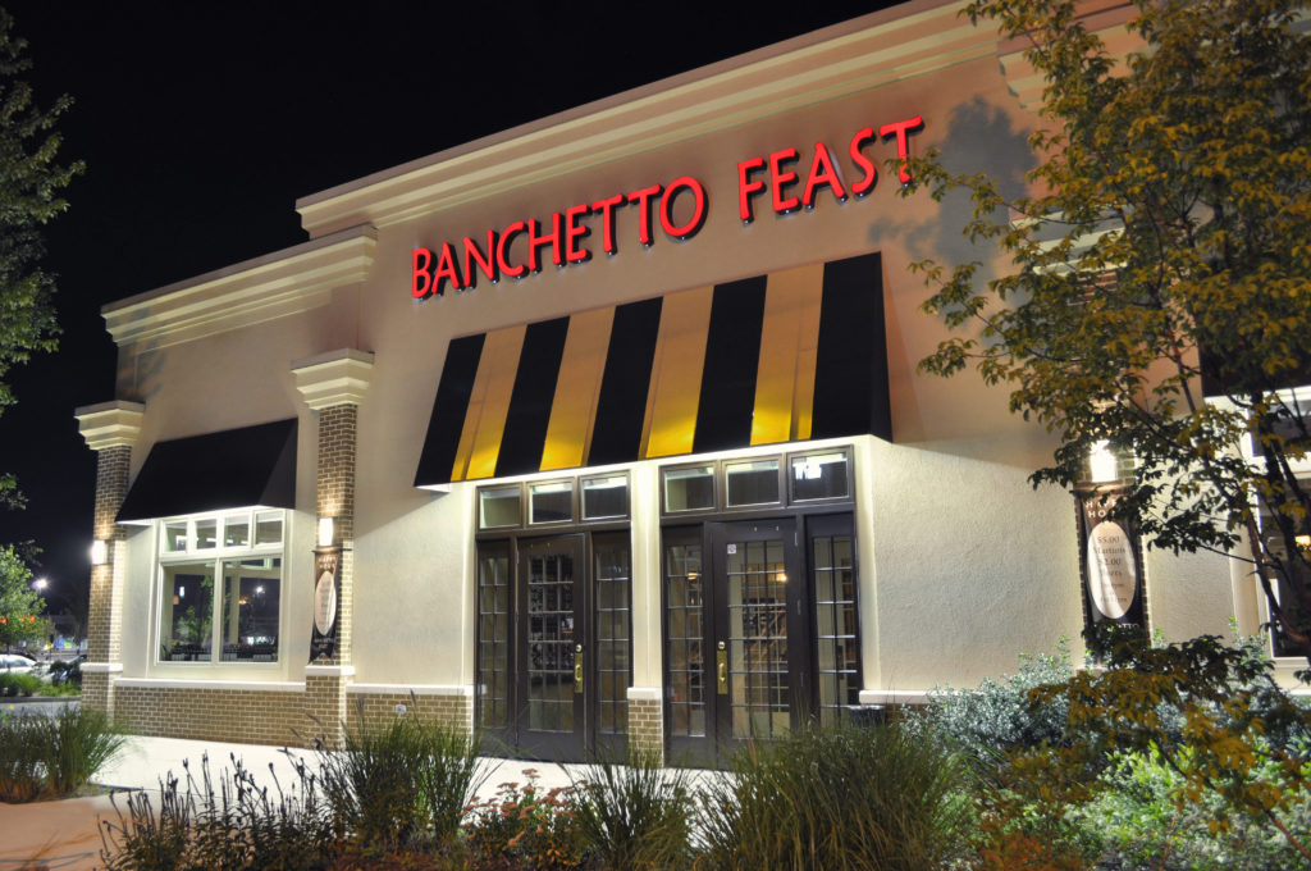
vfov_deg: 43.5
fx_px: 1091
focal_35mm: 30
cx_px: 656
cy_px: 436
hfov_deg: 62.0
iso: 640
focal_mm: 20
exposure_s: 1/2
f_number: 8
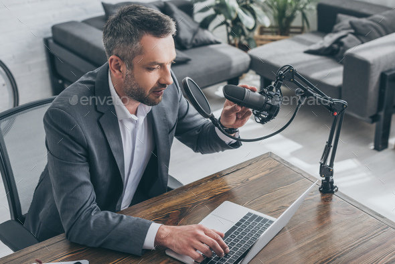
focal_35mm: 50
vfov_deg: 27.0
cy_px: 132
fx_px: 549
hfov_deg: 39.6
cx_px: 198
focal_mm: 50
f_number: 4
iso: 320
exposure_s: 1/200
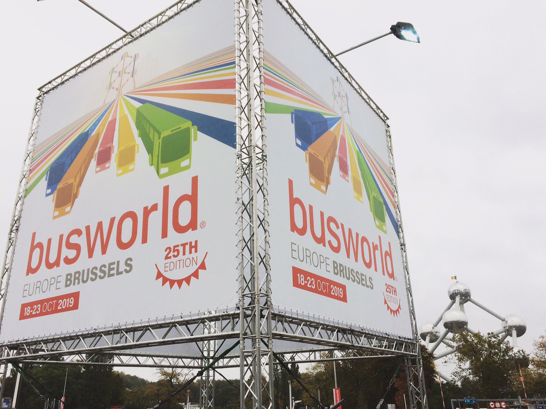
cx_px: 273
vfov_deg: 48.2
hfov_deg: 61.7
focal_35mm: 29
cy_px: 204
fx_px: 457
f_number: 2.2
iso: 32
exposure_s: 1/466
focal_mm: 4.15
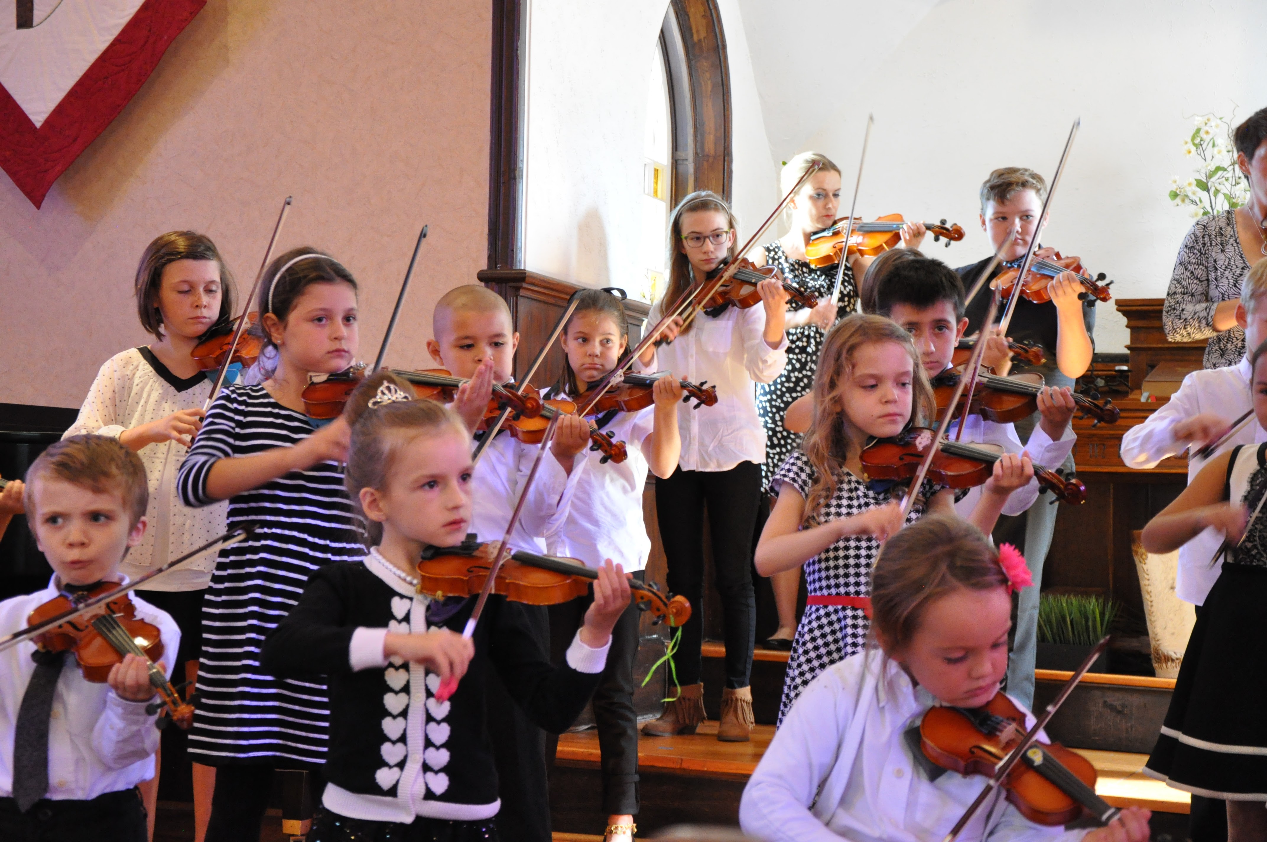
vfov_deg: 21.5
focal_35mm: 63
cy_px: 421
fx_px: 2215
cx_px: 634
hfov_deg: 31.9
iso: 2500
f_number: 4.8
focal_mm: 42
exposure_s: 1/25
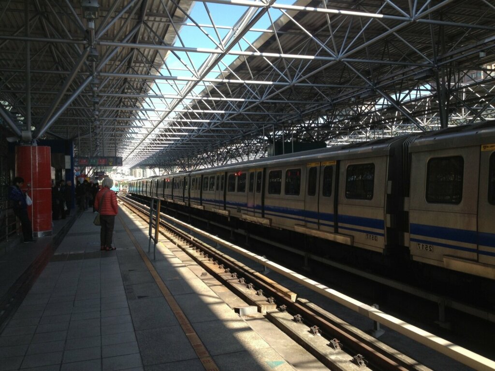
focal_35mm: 35
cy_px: 186
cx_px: 248
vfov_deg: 40.7
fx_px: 500
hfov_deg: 52.6
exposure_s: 1/581
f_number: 2.4
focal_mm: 4.28
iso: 50
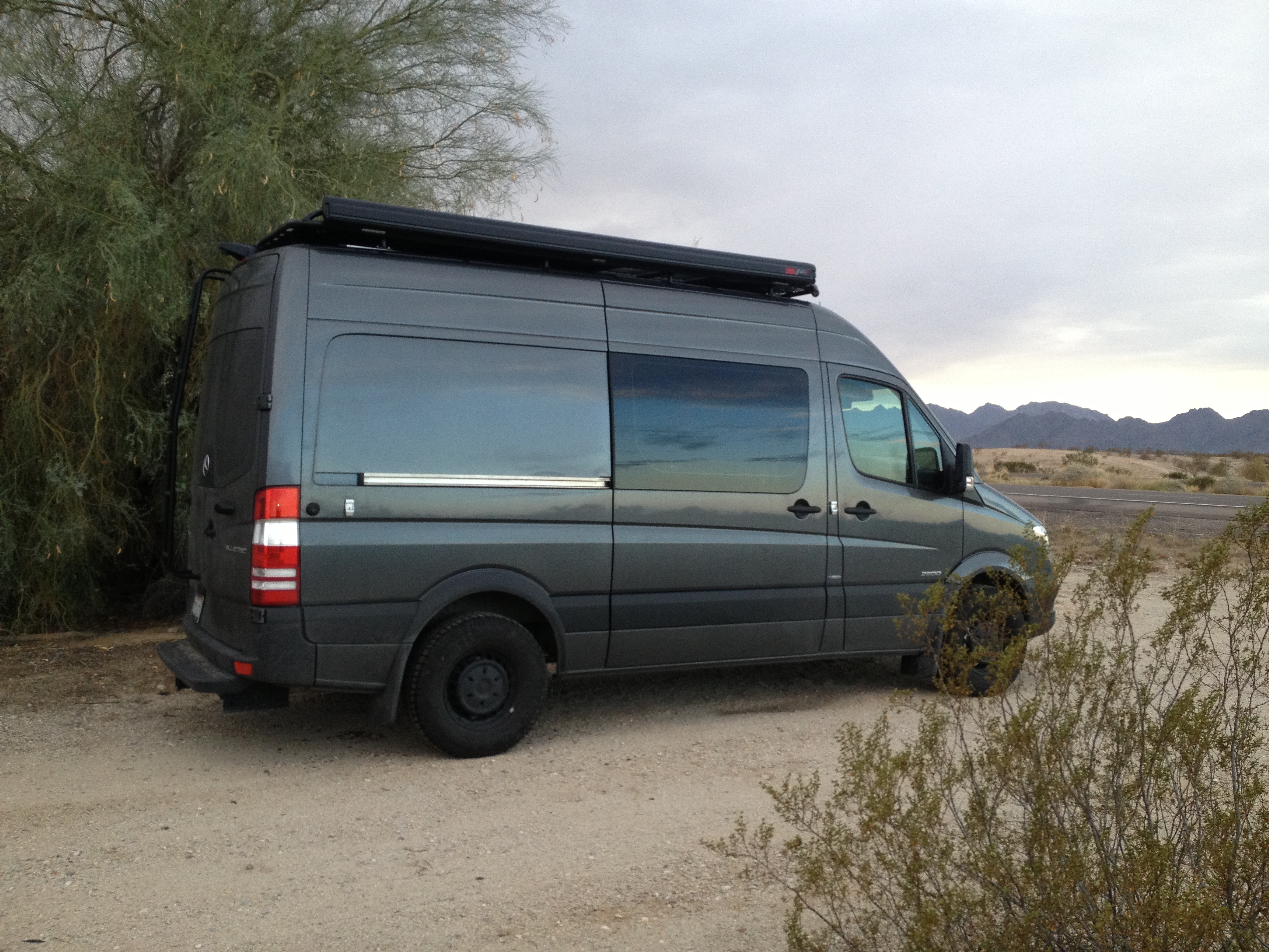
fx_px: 1283
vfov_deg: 40.7
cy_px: 476
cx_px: 634
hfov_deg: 52.6
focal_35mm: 35
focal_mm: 4.28
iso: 100
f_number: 2.4
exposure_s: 1/120
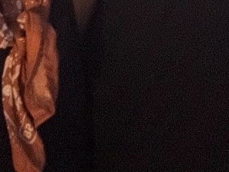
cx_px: -18
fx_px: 655
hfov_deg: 19.1
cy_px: -114
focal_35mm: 99
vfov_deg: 13.7
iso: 800
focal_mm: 2.69
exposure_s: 1/8
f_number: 1.9
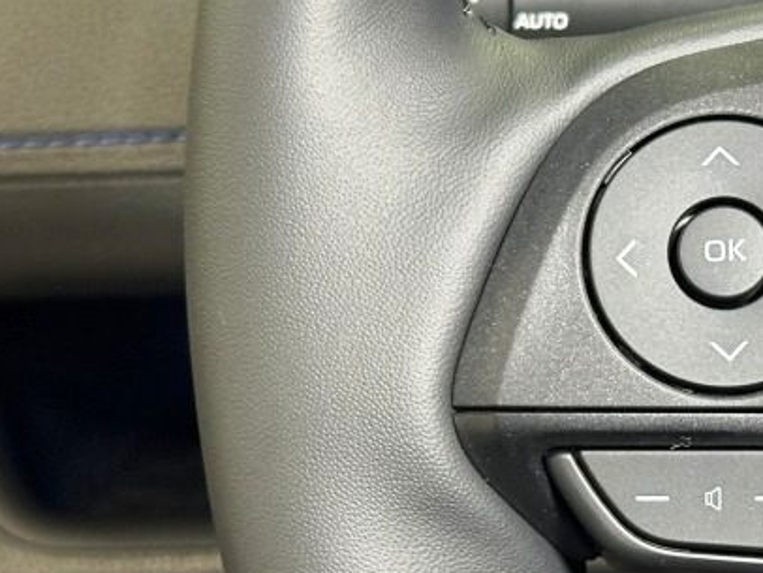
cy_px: 207
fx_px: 2669
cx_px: 682
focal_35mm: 121
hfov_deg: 16.1
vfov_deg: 12.2
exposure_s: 1/40
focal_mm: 6.86
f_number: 1.78
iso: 500
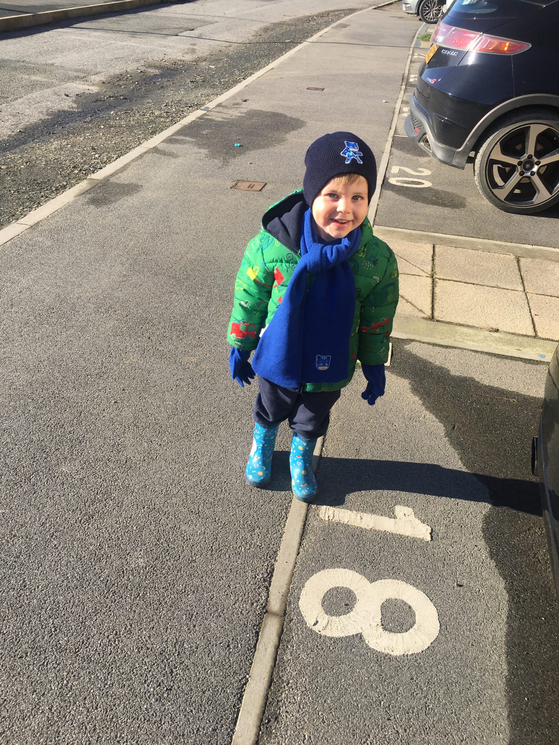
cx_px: 280
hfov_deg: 48.2
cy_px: 372
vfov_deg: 61.7
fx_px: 624
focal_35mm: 29
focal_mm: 4.15
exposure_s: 1/777
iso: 25
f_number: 2.2
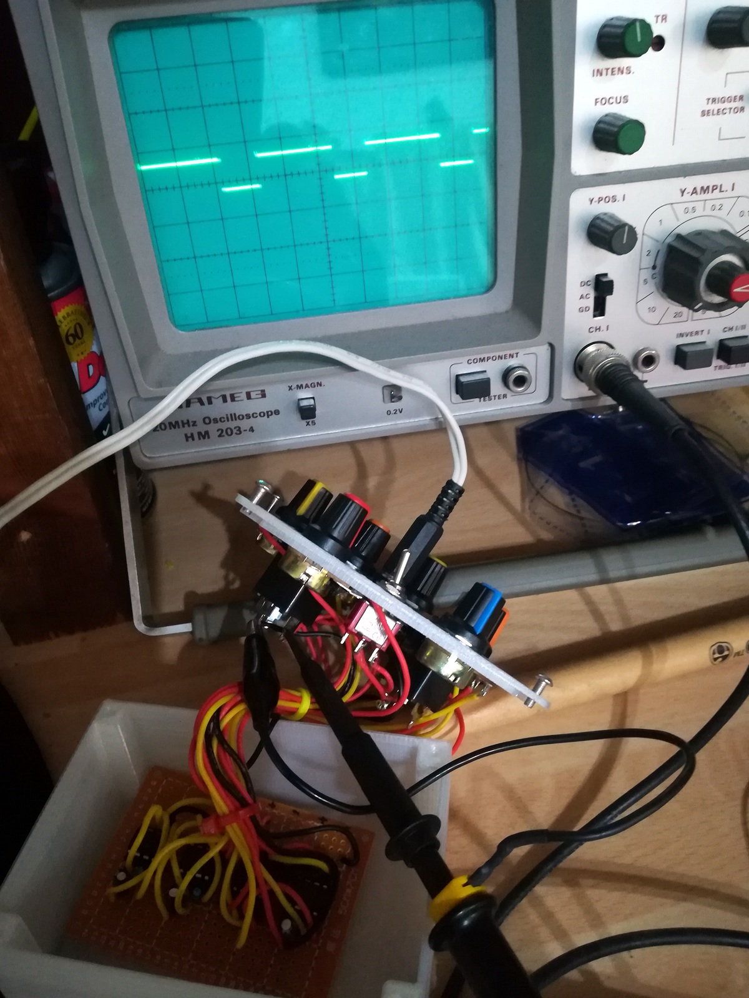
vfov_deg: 67.3
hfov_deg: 53.1
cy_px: 499
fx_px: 750
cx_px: 374
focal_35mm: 26
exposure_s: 1/20
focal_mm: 3.83
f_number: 2.2
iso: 500
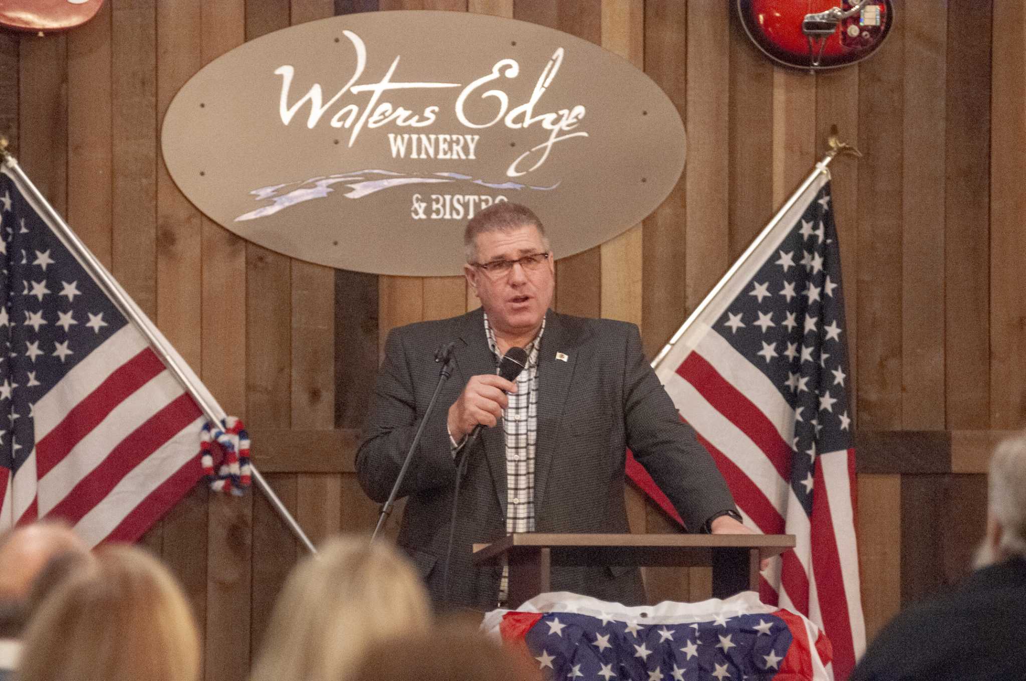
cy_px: 340
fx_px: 7258
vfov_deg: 5.4
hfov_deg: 8.1
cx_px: 513
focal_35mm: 255
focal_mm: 170
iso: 4000
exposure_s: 1/60
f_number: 2.8
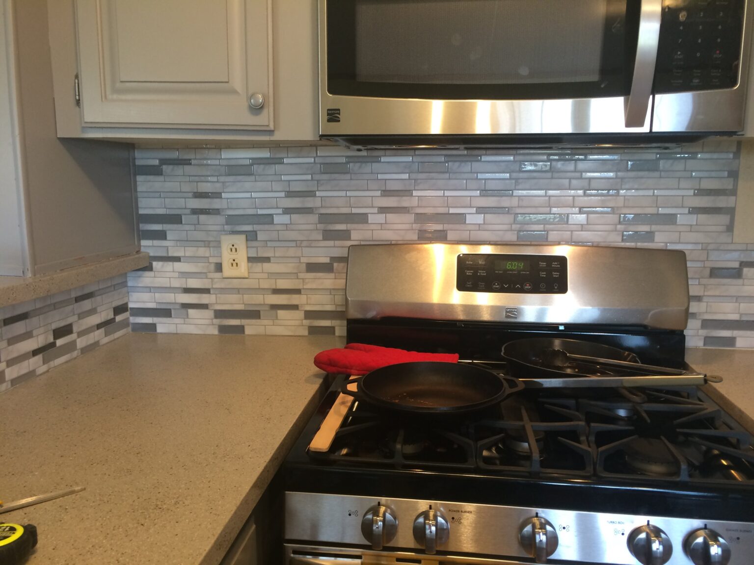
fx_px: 632
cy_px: 282
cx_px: 377
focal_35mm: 29
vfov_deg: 48.2
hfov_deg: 61.7
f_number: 2.2
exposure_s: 1/30
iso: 80
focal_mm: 4.15
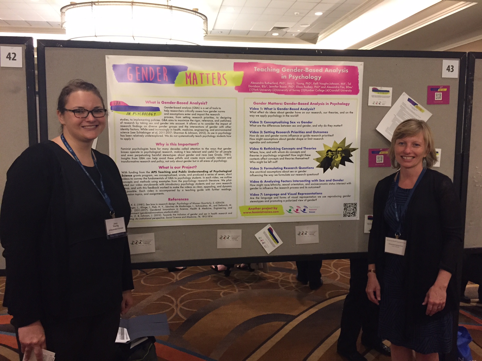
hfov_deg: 61.7
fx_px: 404
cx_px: 241
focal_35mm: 29
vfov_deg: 48.2
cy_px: 180
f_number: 2.2
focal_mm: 4.15
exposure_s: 1/17
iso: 250
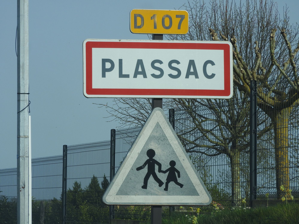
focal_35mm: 150
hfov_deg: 13.2
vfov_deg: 9.9
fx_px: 1296
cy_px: 112
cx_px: 150
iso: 100
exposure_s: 1/800
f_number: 5.2
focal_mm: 26.9
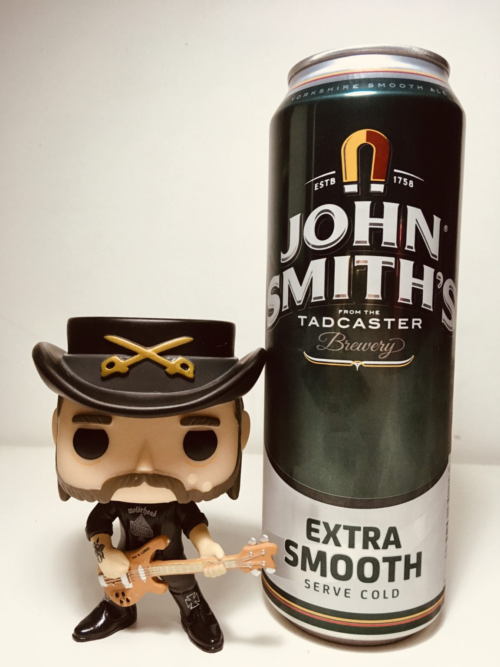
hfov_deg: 48.2
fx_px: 559
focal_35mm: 29
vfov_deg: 61.7
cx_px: 250
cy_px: 334
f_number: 2.2
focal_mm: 4.15
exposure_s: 1/33
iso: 200
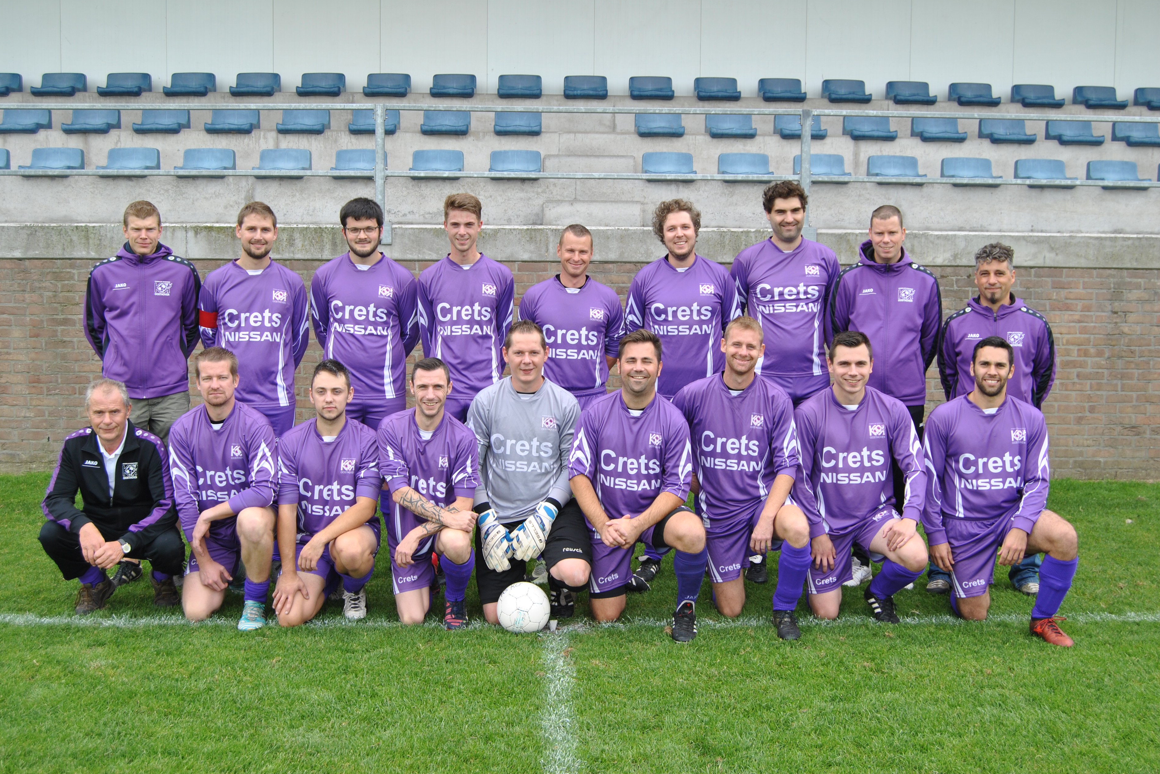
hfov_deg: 51.9
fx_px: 1192
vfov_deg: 35.9
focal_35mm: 37
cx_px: 574
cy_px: 380
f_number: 5.6
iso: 100
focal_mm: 24
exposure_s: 1/125
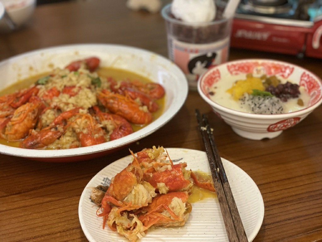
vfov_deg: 28.1
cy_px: 121
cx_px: 161
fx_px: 484
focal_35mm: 52
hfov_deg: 36.8
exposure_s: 1/33
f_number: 2
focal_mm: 6
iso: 160
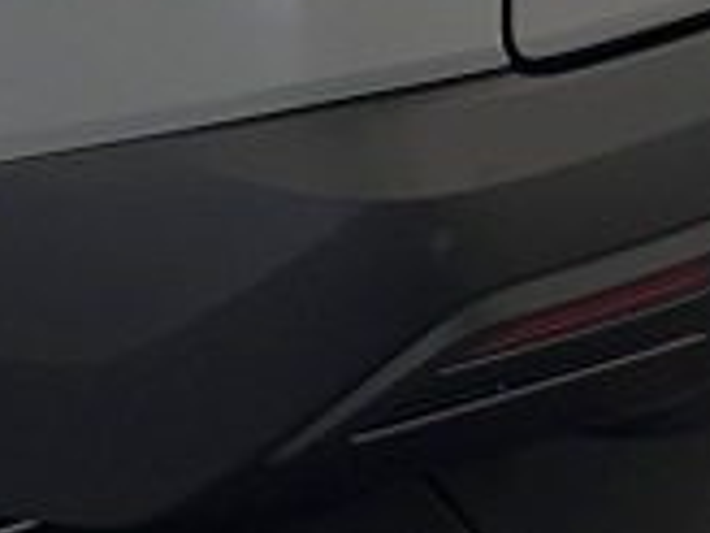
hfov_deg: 12.9
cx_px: -56
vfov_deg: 9.2
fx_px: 3077
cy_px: -615
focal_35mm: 150
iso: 500
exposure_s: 1/60
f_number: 1.78
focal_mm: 6.86
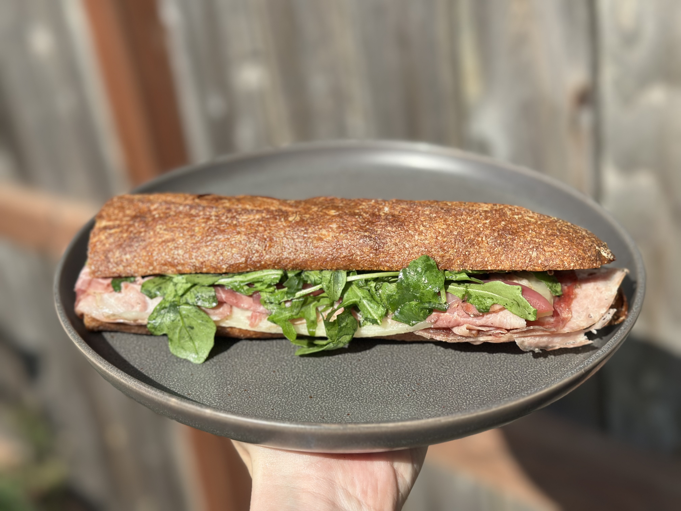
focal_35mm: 48
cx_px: 340
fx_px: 944
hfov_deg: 39.7
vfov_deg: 30.3
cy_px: 256
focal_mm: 6.86
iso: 100
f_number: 1.78
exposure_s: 1/5263
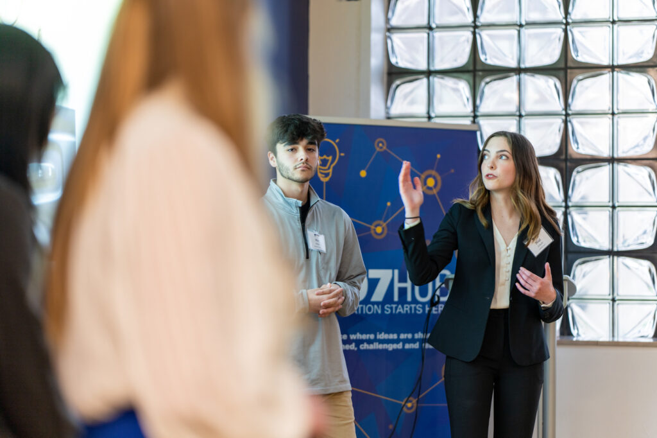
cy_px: 219
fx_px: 1551
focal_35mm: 85
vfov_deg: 16.1
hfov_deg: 23.9
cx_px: 328
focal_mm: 85
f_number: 1.6
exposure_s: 1/100
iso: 320
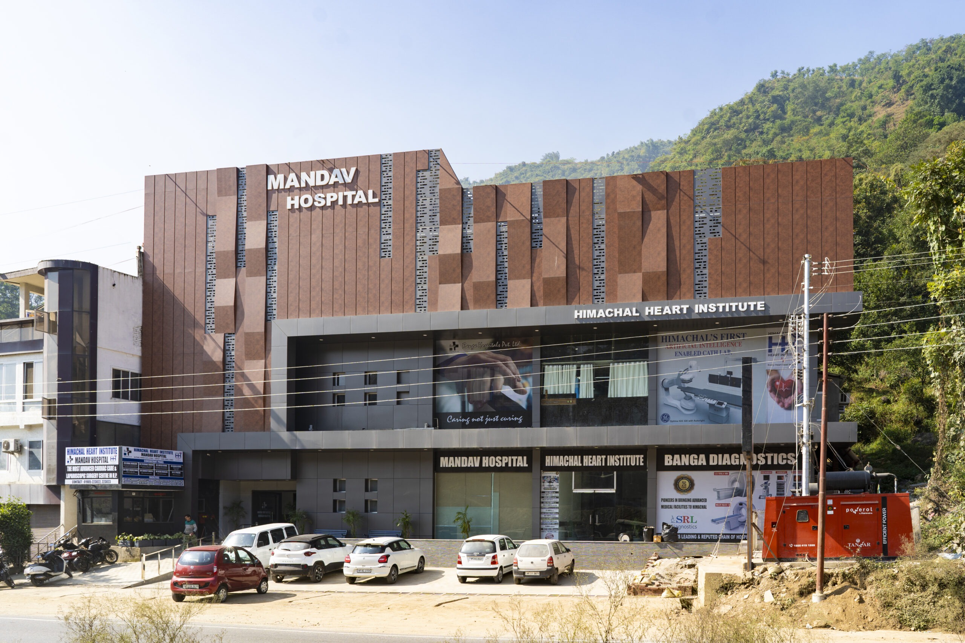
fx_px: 751
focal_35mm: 28
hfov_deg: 65.5
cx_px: 482
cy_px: 322
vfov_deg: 46.4
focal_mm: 28
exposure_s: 1/200
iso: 100
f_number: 7.1
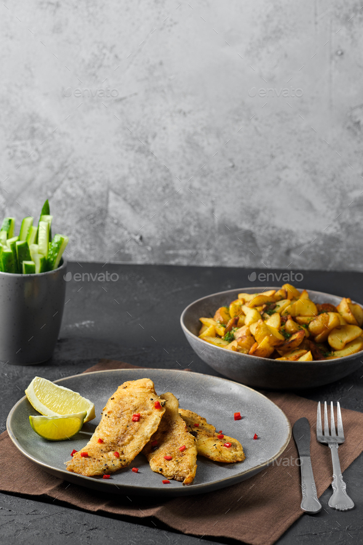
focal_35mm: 135
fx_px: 2042
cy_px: 272
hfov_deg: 10.2
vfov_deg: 15.2
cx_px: 182
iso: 160
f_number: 5.6
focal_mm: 90
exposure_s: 1/200
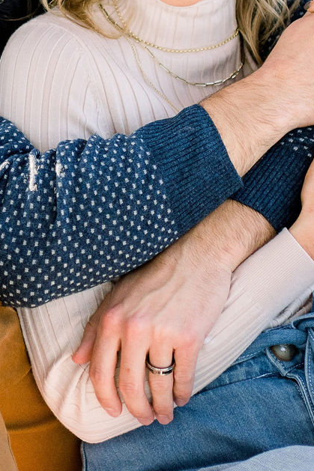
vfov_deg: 17.7
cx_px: 95
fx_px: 1492
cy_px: 66
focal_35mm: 114
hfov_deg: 12.0
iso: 250
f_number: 2.2
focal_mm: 35
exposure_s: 1/2500
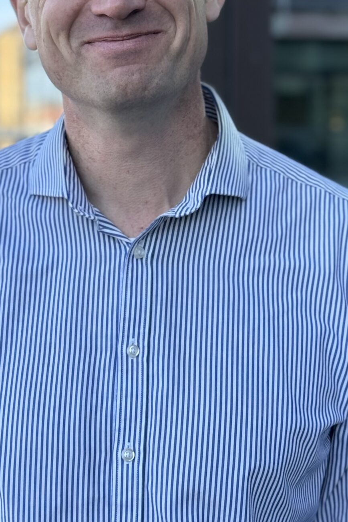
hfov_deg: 14.0
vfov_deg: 20.7
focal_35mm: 98
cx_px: 148
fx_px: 1421
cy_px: 143
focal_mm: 6.76
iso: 64
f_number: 1.78
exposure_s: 1/544
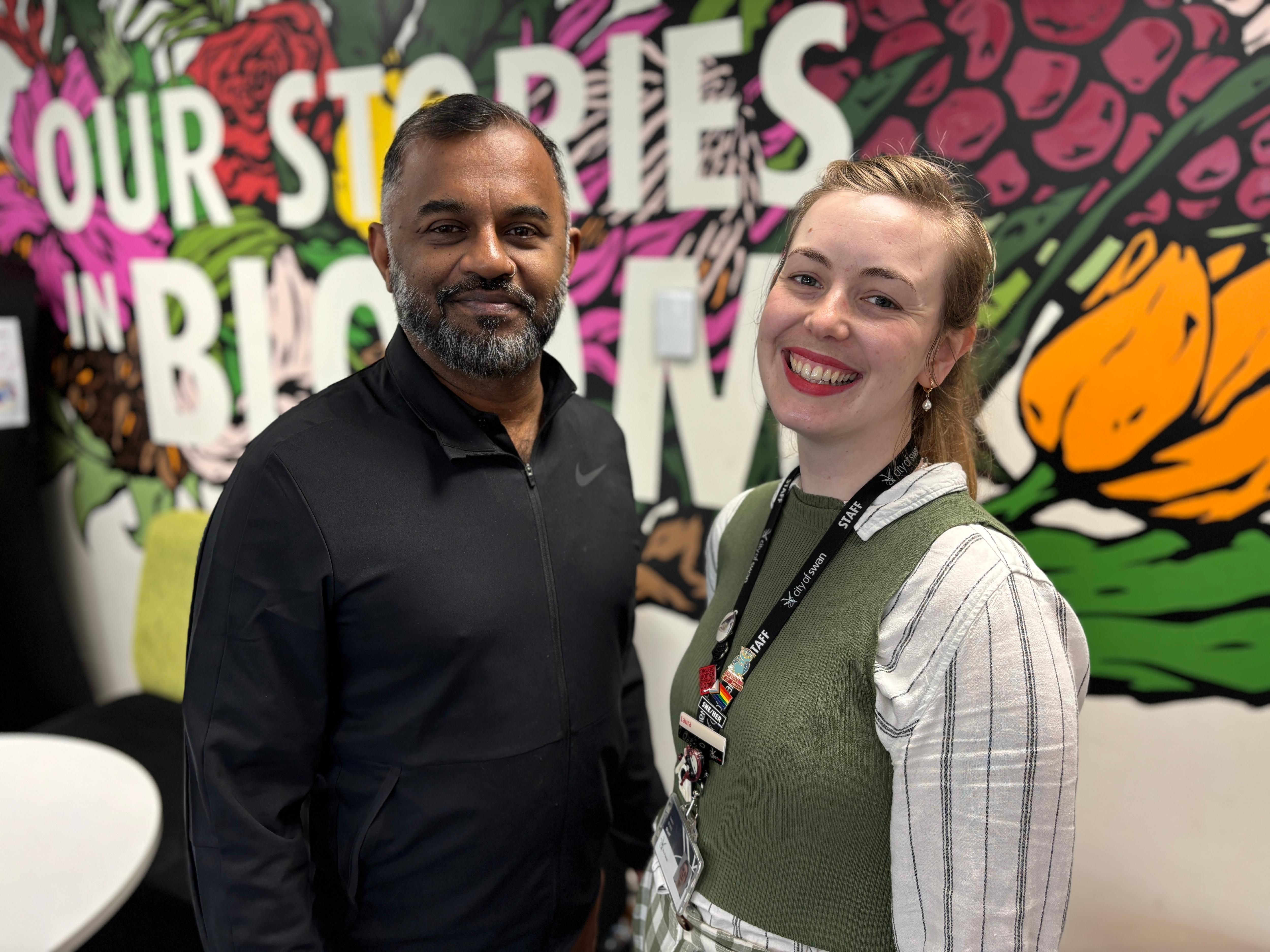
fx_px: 954
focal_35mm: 26
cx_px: 635
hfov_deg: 67.3
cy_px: 476
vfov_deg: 53.1
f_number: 1.6
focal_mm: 5.96
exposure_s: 1/100
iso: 125
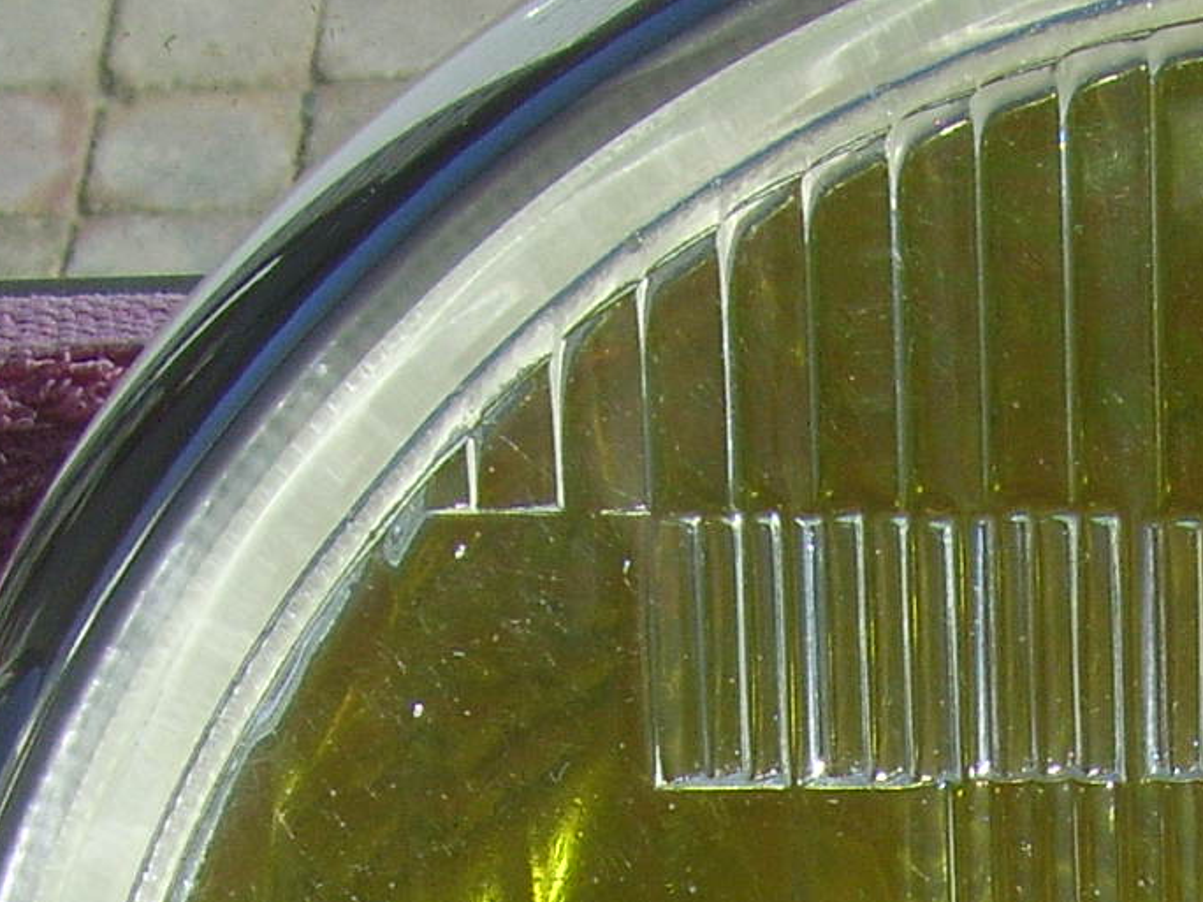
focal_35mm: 144
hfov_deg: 13.5
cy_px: 1667
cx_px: 1242
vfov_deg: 9.7
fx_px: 5004
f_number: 6.4
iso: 50
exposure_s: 1/400
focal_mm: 7.8
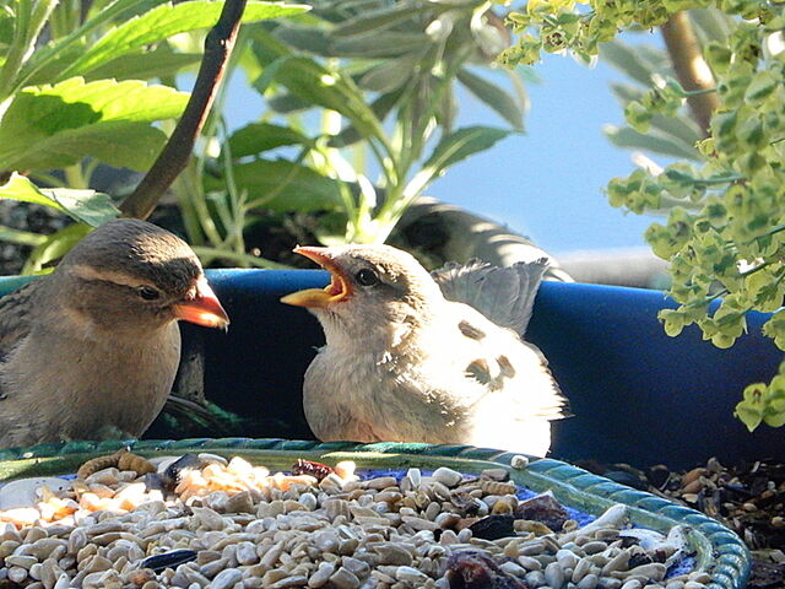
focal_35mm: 720
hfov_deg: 2.8
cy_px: 294
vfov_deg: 2.1
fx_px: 16328
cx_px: 392
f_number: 8
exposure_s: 1/100
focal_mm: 128
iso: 560
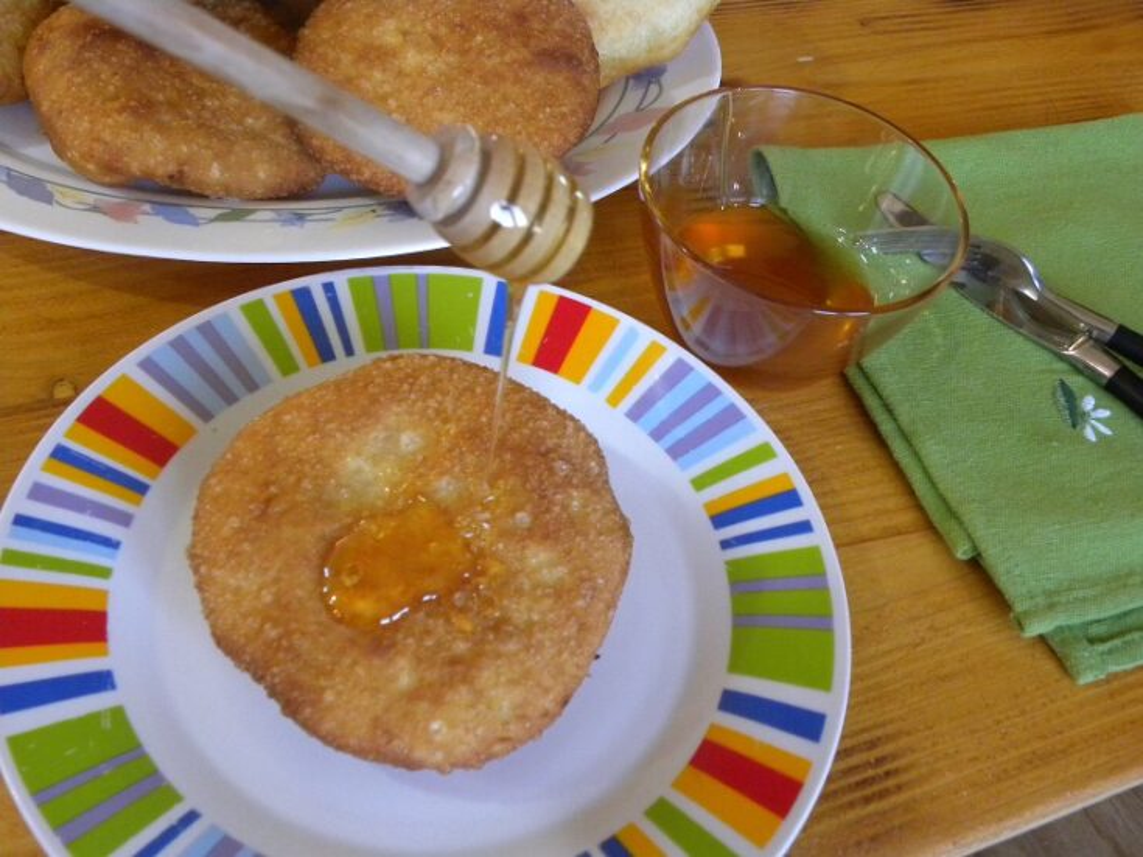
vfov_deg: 38.7
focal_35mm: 37
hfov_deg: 50.1
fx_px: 1222
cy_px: 428
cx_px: 572
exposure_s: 1/48.1
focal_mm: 6.6
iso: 400
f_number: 3.2
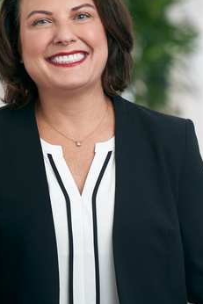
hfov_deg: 7.8
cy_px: 138
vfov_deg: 11.7
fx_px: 1487
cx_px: 66
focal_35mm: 176
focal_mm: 85
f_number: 2.8
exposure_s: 1/160
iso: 125
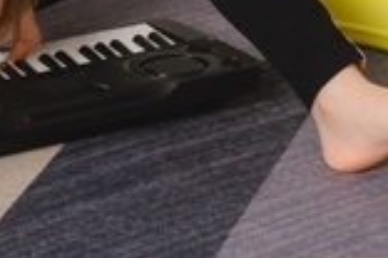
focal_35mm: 215
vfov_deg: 6.3
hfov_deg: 9.3
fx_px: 2317
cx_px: -229
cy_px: -108
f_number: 6.3
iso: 100
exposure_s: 1/60
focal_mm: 38
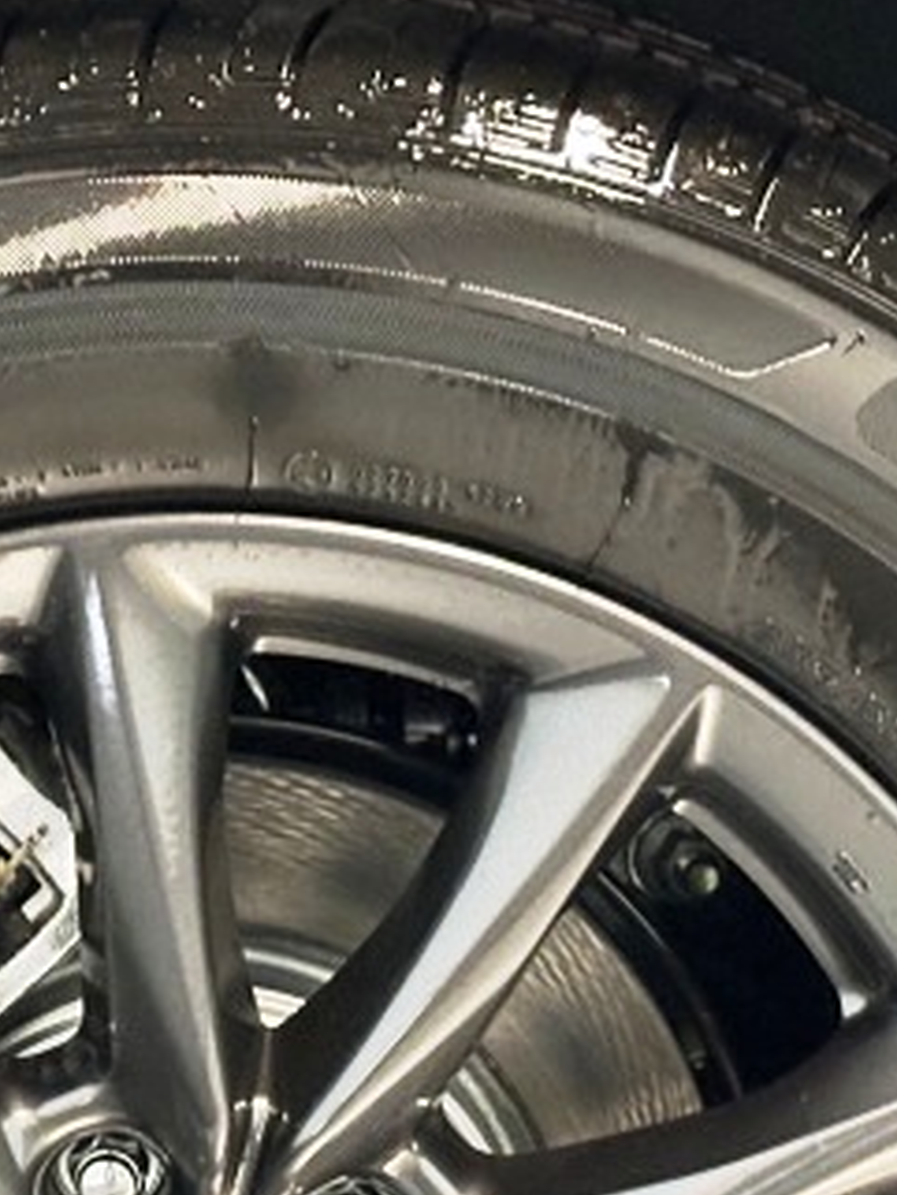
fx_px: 5283
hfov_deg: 9.7
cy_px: 1281
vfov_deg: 12.7
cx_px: 141
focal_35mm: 153
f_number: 1.78
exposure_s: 1/24
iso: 640
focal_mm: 6.86
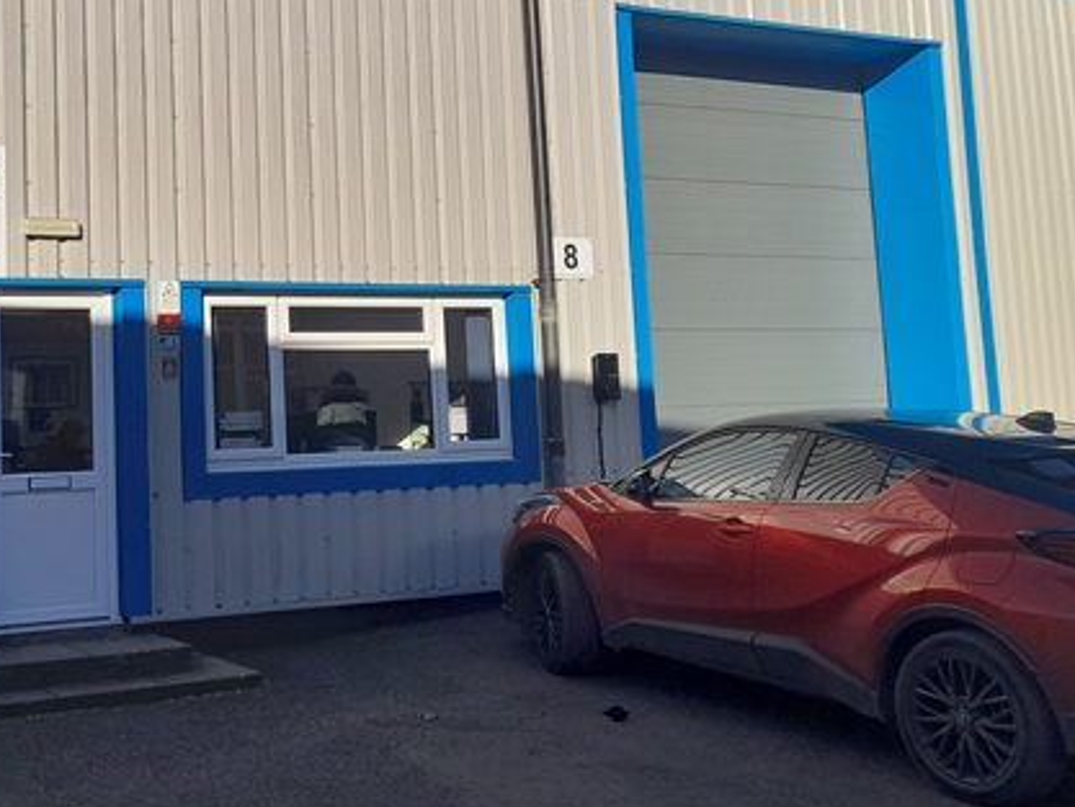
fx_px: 1491
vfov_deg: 29.9
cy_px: 229
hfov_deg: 38.1
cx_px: 211
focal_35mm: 48
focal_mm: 4.6
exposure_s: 1/927
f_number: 2
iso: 20
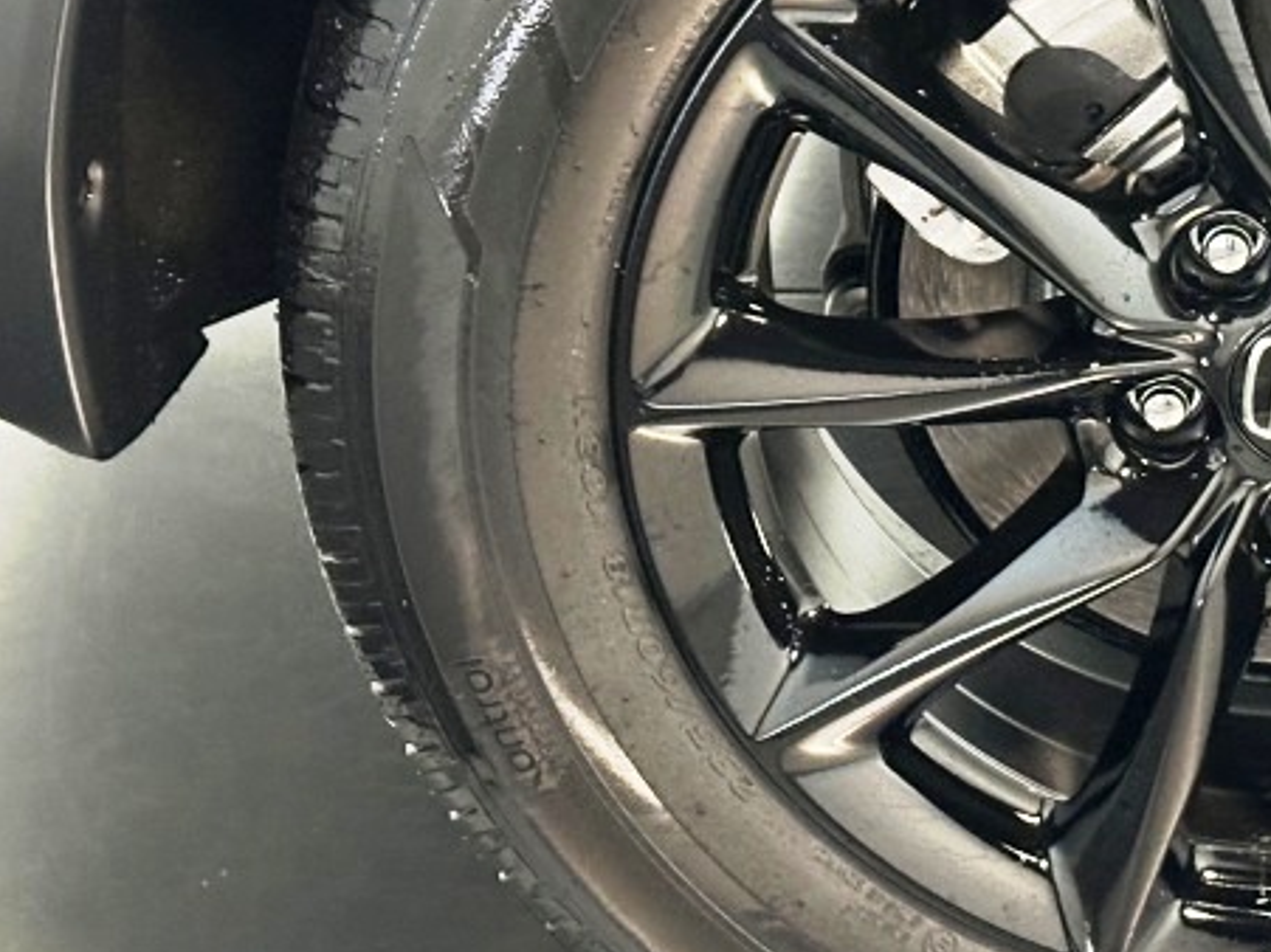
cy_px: 290
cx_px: 1215
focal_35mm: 109
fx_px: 4001
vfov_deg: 13.5
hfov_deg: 17.7
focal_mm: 6.86
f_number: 1.78
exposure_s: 1/24
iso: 640
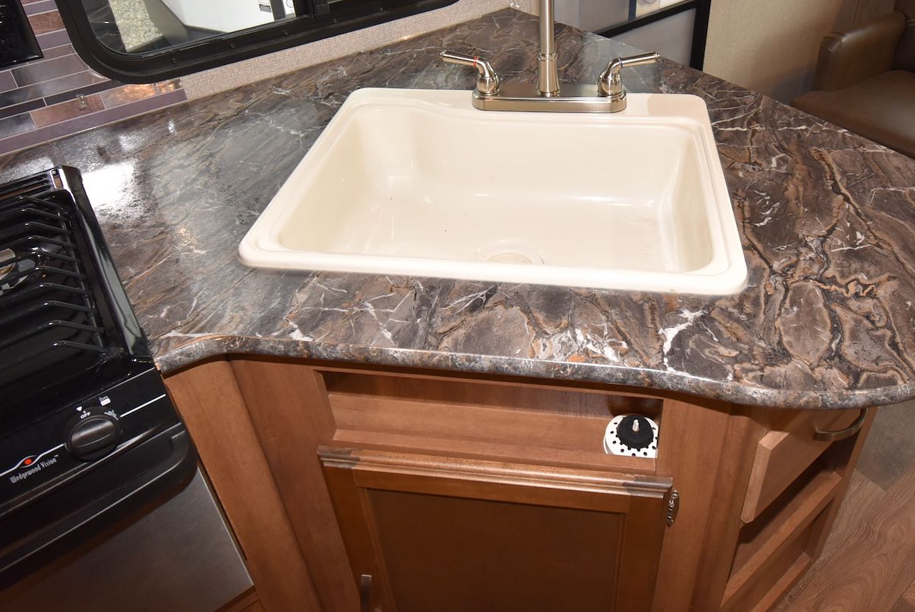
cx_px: 512
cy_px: 170
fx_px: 645
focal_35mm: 25
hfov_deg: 70.4
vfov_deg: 49.2
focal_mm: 11.5
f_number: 4.8
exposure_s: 1/80
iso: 800
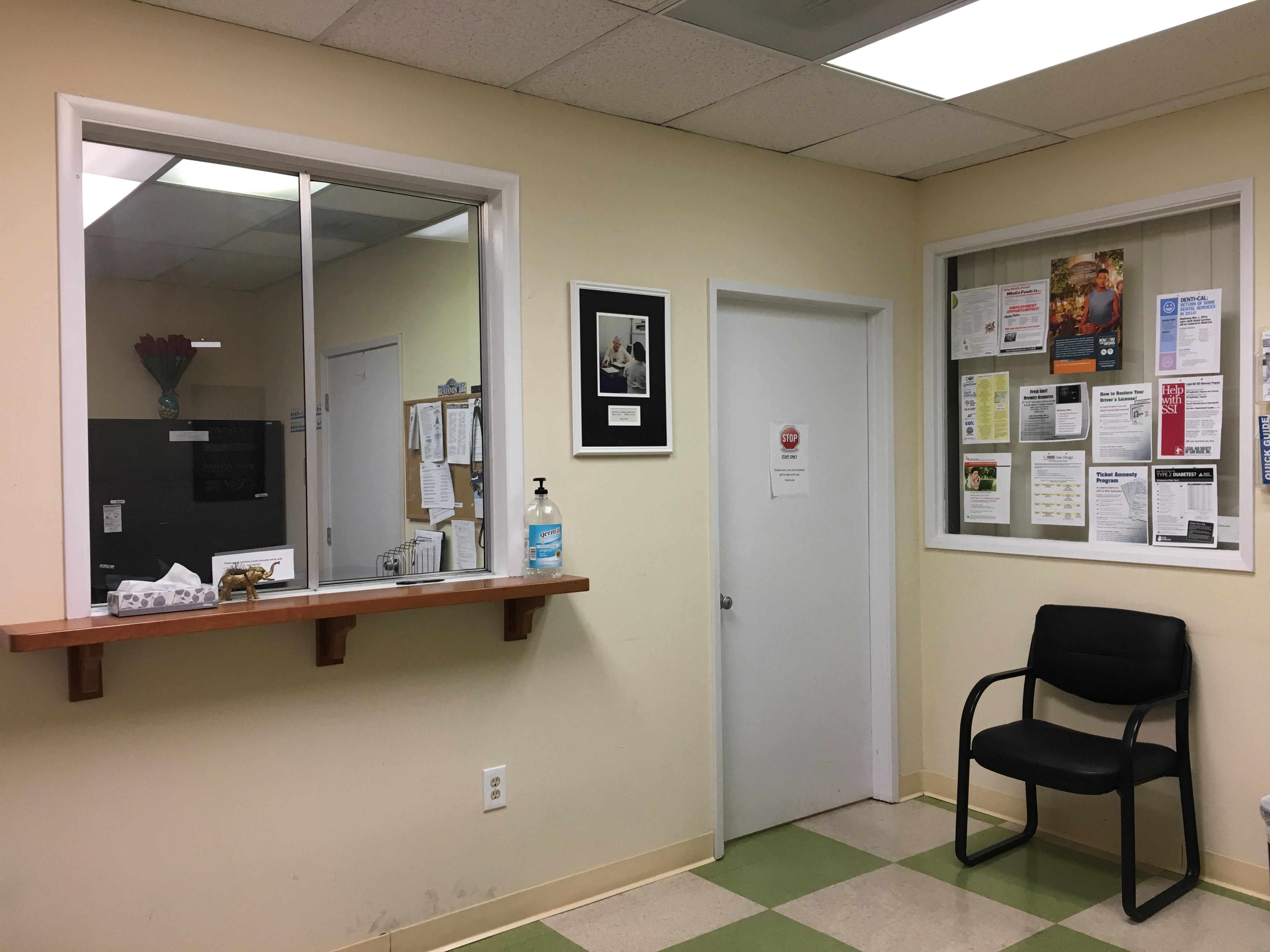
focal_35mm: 29
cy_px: 476
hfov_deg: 61.7
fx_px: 1064
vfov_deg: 48.2
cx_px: 635
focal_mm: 4.15
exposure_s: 1/30
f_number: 2.2
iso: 64
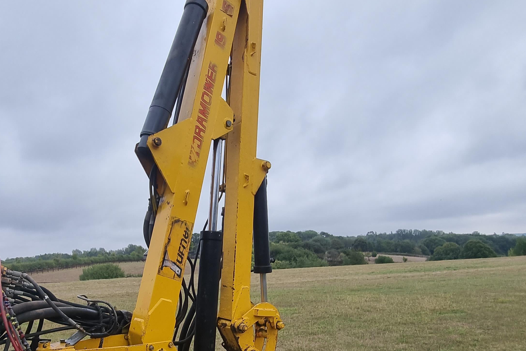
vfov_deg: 50.0
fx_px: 365
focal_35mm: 25
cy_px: 244
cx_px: 188
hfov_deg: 70.0
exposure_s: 1/1512
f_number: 2.2
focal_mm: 2.2
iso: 50
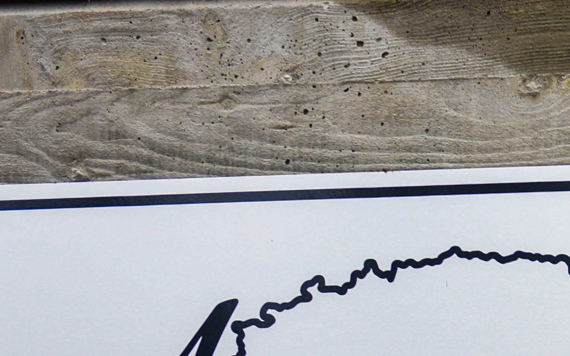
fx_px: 3325
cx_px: 1005
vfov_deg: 6.0
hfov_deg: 9.4
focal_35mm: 214
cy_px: 596
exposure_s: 1/320
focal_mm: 44
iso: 64
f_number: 2.8
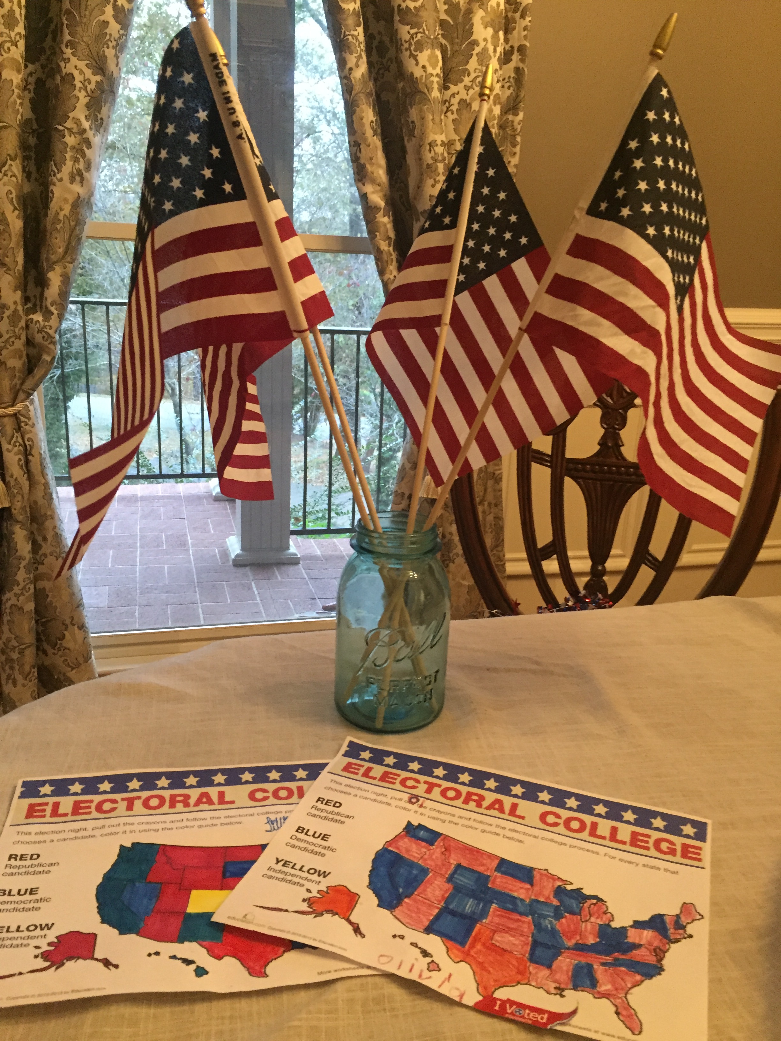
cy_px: 520
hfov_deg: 48.2
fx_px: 872
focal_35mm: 29
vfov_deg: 61.7
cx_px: 390
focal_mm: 4.15
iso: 250
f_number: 2.2
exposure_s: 1/15
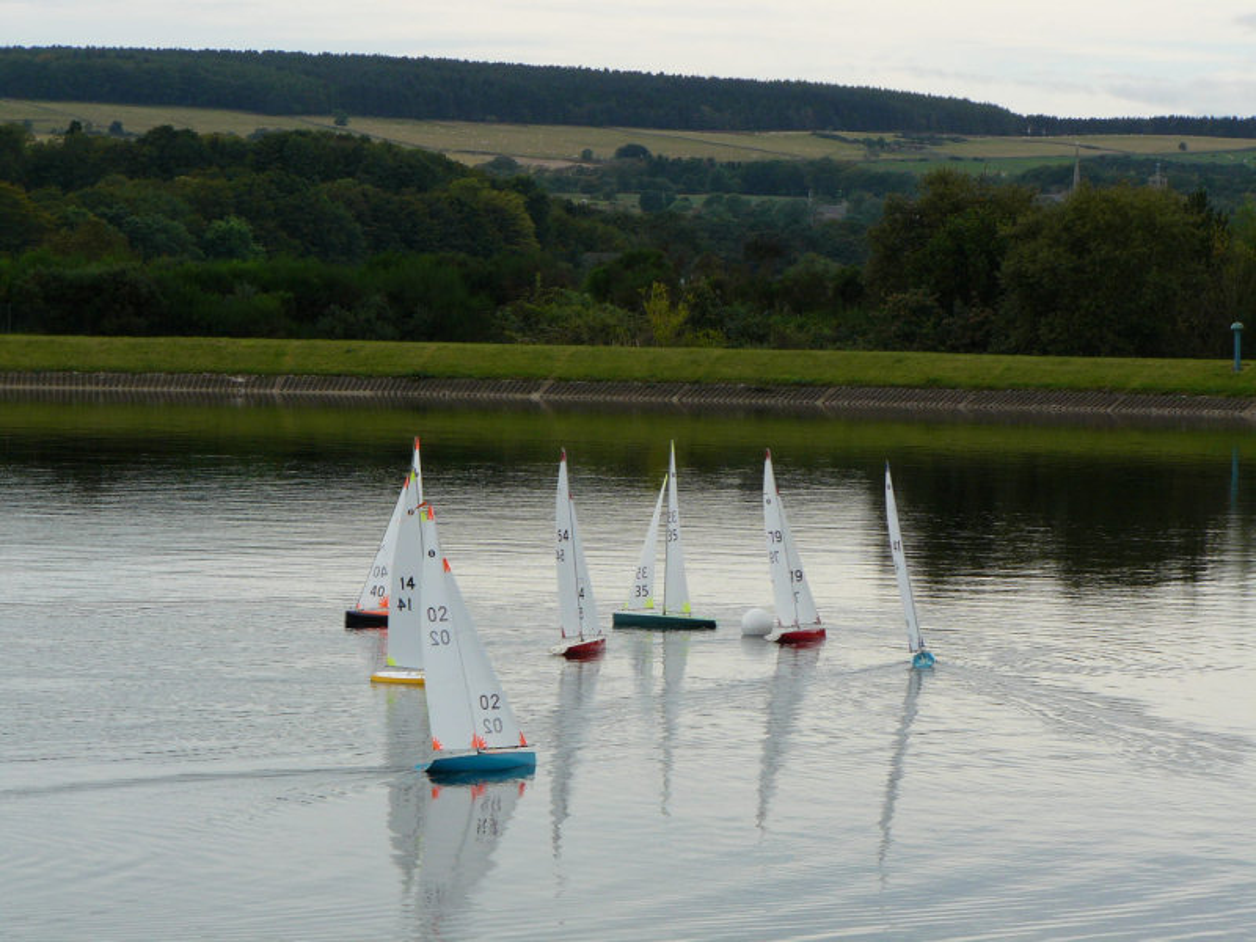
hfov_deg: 12.3
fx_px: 5842
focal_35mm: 161
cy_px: 471
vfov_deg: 9.2
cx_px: 628
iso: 100
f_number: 4.5
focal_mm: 26.8
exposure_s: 1/320
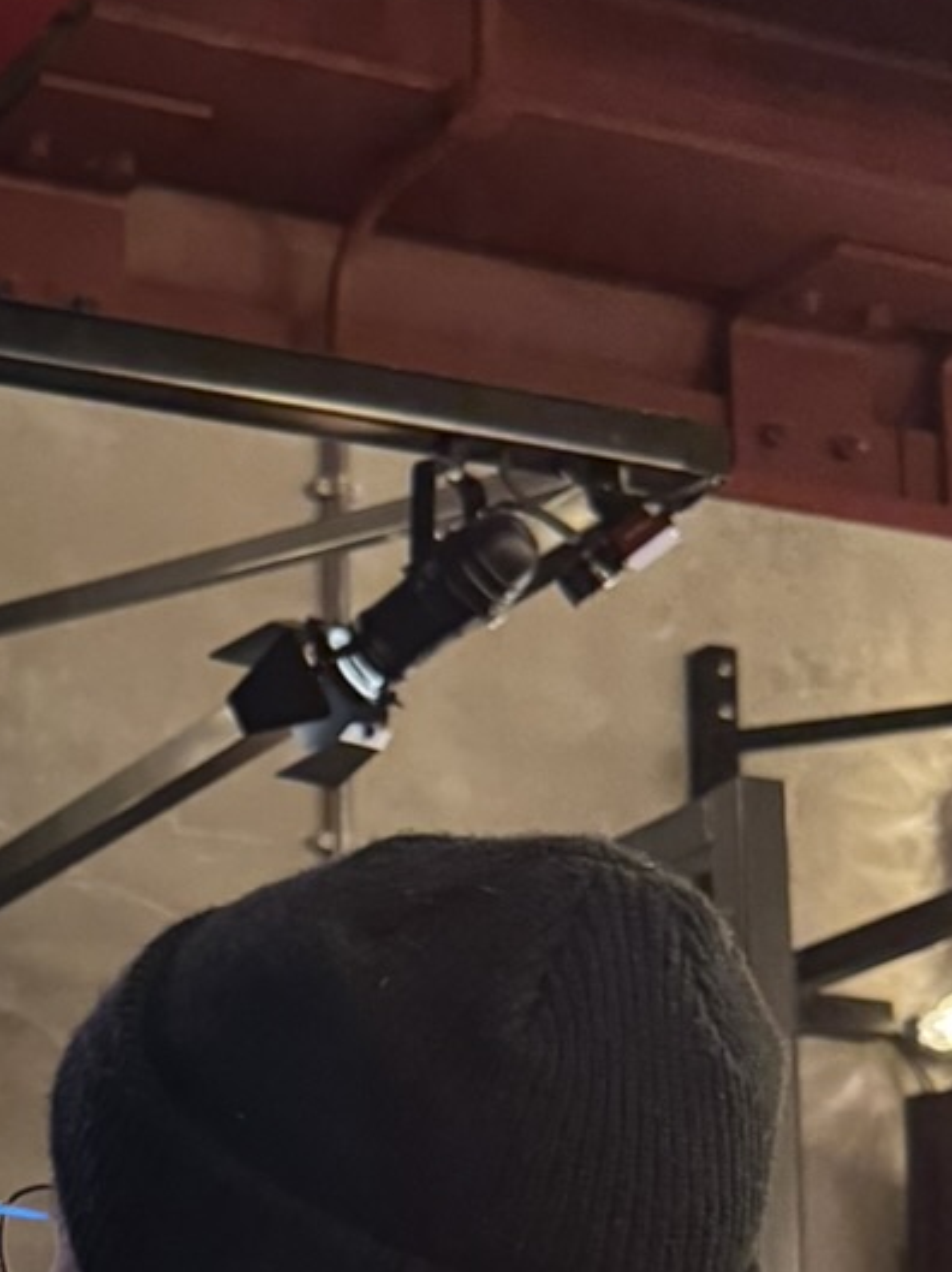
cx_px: -452
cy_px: 1503
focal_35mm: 93
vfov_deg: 19.9
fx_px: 3414
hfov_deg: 14.8
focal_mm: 6.76
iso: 640
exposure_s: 1/60
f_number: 1.78
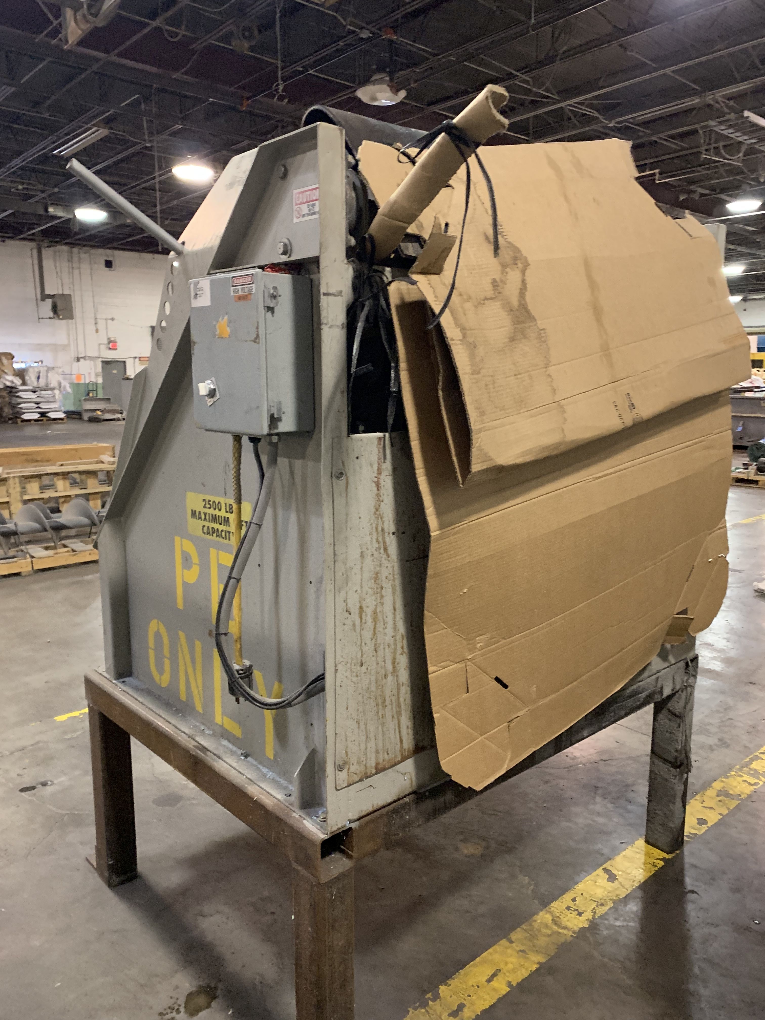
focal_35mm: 26
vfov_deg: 67.3
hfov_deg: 53.1
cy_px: 510
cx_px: 382
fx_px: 766
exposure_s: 1/30
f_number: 1.8
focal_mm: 4.25
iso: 640
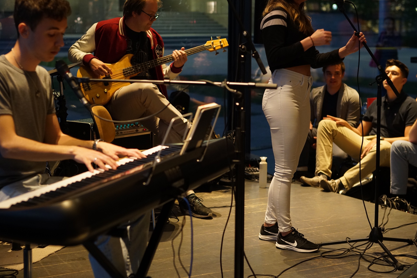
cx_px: 162
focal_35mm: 73
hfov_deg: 27.6
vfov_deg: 18.7
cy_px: 119
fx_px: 846
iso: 2000
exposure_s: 1/60
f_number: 2.8
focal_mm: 50
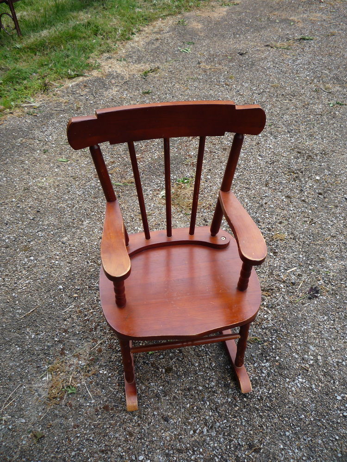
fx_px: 401
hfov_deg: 46.8
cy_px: 231
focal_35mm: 30
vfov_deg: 60.0
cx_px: 174
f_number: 4
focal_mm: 5.2
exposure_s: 1/320
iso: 100
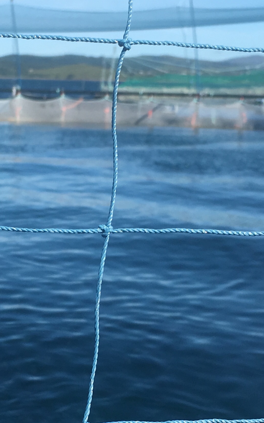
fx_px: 863
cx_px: 88
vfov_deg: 27.3
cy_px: 287
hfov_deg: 17.3
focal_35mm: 75
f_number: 2.2
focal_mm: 4.15
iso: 25
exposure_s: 1/1166
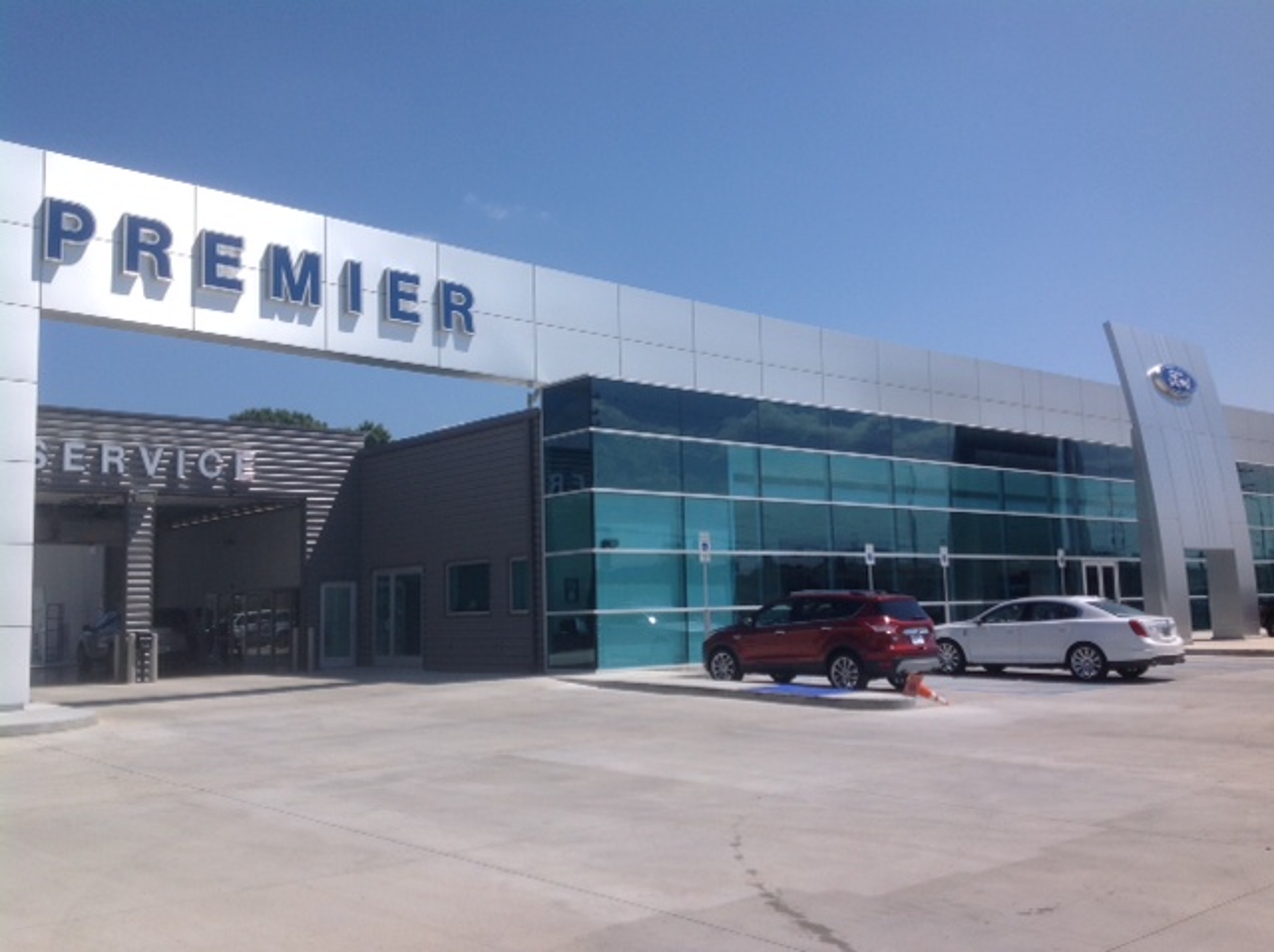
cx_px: 637
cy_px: 476
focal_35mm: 35
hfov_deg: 52.7
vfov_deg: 40.6
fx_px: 1286
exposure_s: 1/2747
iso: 50
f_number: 2.4
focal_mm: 4.28
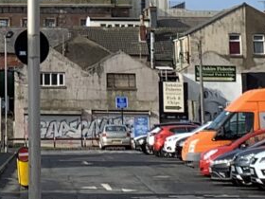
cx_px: -48
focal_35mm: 190
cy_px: -181
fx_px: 1455
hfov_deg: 10.3
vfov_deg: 7.5
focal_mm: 4.25
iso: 25
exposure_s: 1/2915
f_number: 1.8
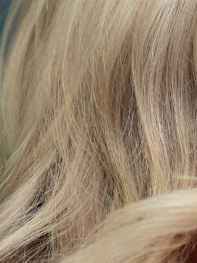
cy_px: 207
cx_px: 414
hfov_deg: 1.4
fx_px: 8157
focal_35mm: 1075
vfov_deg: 1.8
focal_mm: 200
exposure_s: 1/400
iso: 2000
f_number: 3.5
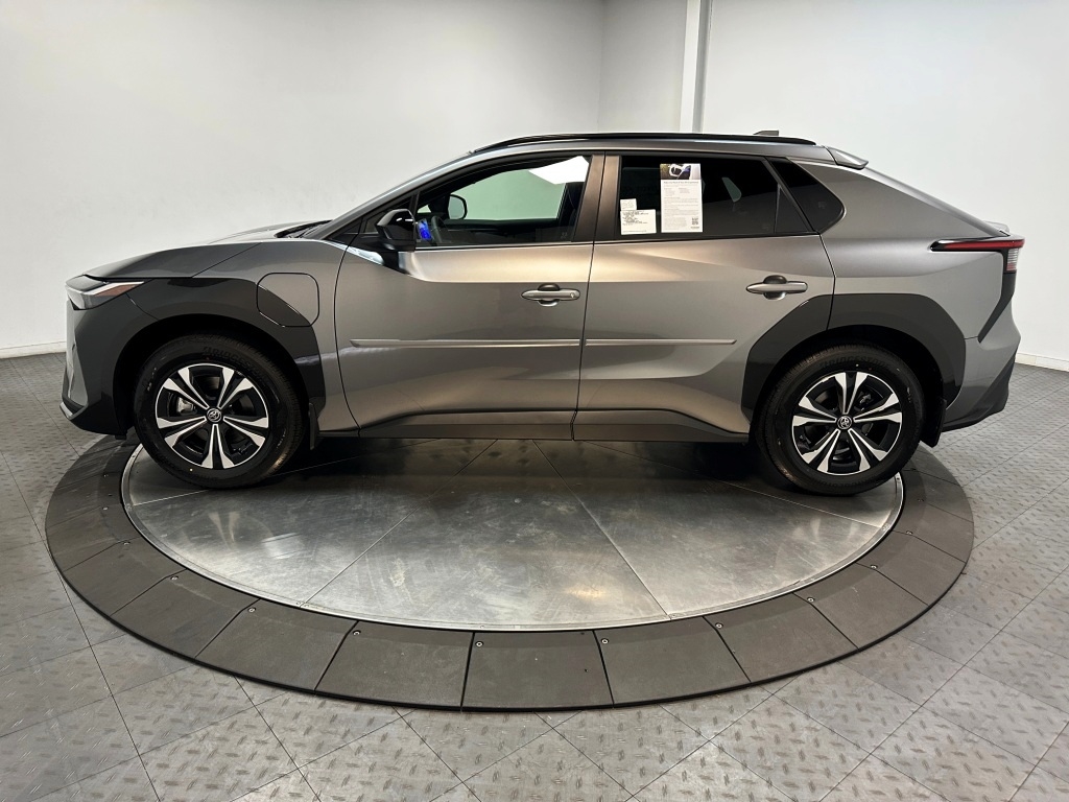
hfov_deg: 71.6
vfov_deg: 56.8
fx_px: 741
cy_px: 401
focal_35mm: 24
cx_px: 534
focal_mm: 6.86
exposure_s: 1/60
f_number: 1.78
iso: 400
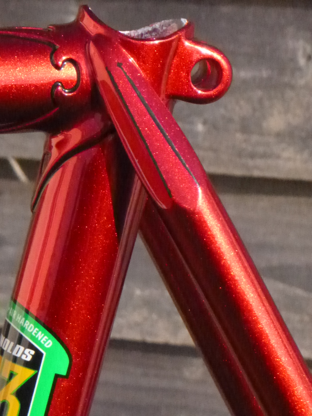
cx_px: 156
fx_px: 1935
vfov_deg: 12.3
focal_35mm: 161
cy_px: 208
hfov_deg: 9.2
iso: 1600
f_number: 13
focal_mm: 18
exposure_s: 1/500
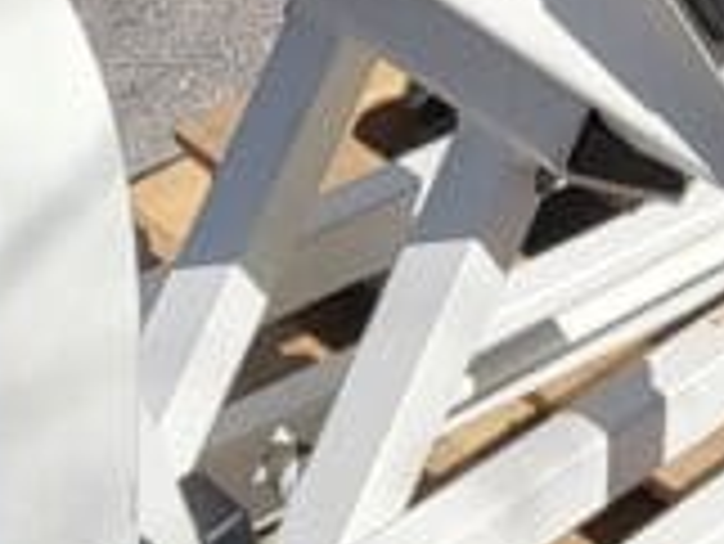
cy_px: -180
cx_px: 823
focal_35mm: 165
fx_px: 3454
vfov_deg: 8.9
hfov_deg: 11.8
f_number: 1.8
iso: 50
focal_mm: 4.25
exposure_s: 1/4629
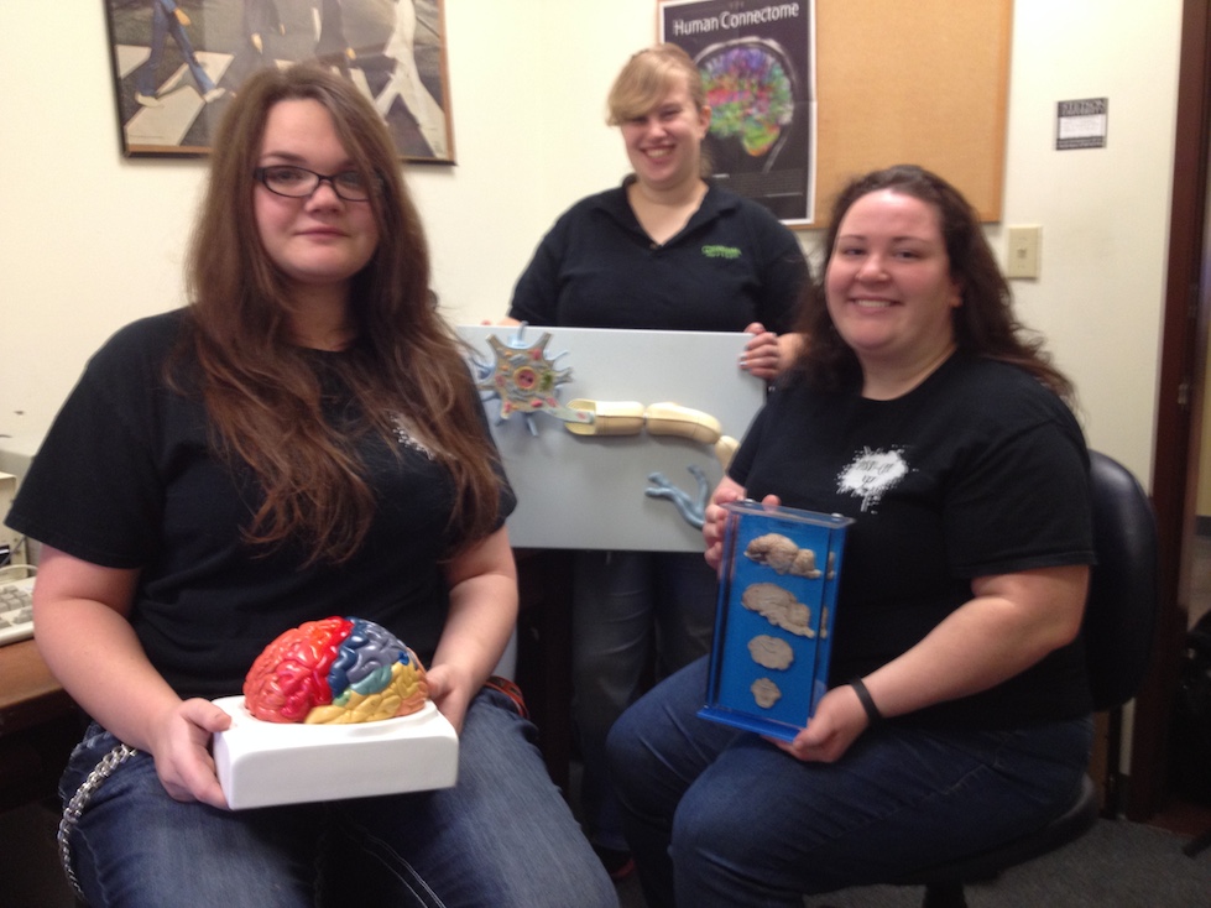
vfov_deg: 40.7
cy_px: 454
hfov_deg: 52.6
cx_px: 606
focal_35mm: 35
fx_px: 1224
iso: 100
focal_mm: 4.28
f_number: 2.4
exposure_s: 1/20
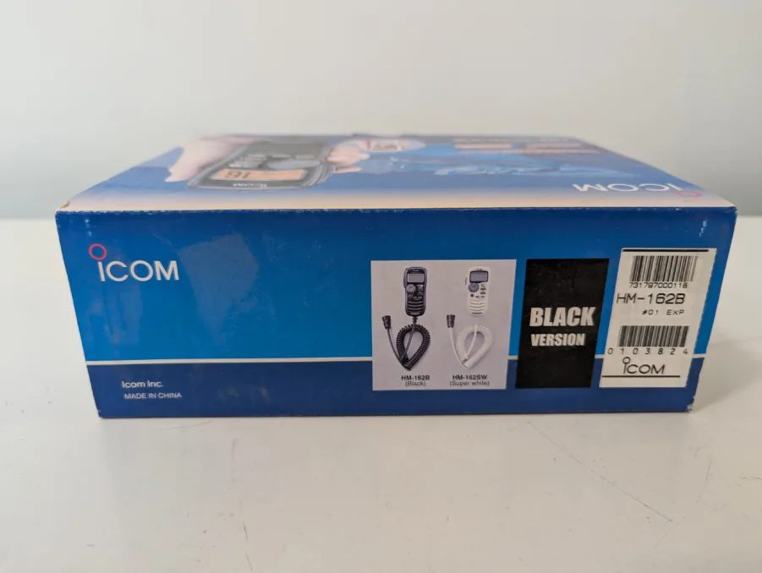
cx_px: 381
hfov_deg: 71.5
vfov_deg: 56.9
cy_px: 286
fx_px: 529
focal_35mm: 24
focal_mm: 6.81
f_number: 1.85
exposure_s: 1/39.8
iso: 44
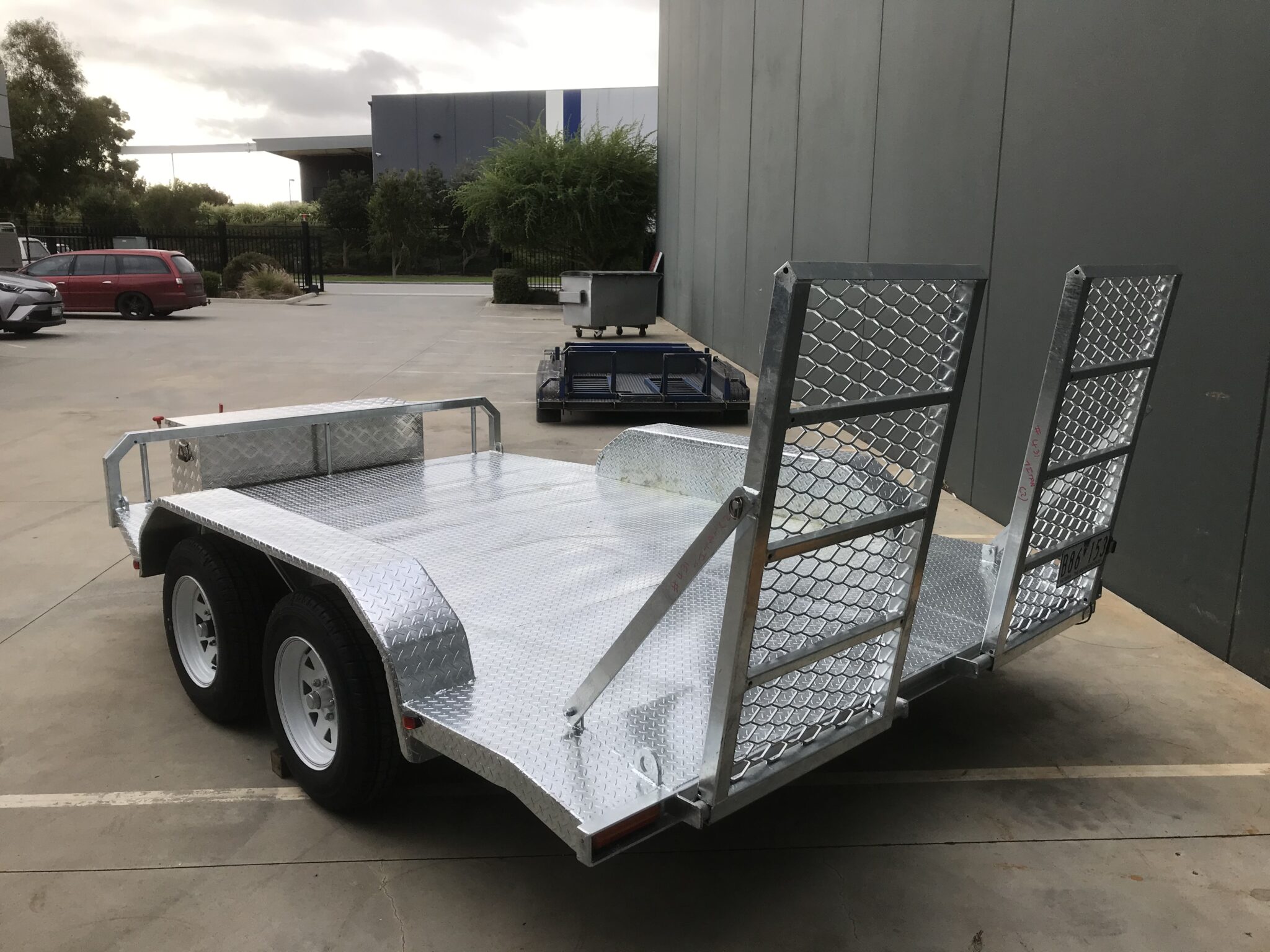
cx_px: 635
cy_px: 476
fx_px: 1027
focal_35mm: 28
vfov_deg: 49.7
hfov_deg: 63.4
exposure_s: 1/720
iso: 20
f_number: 1.8
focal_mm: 3.99
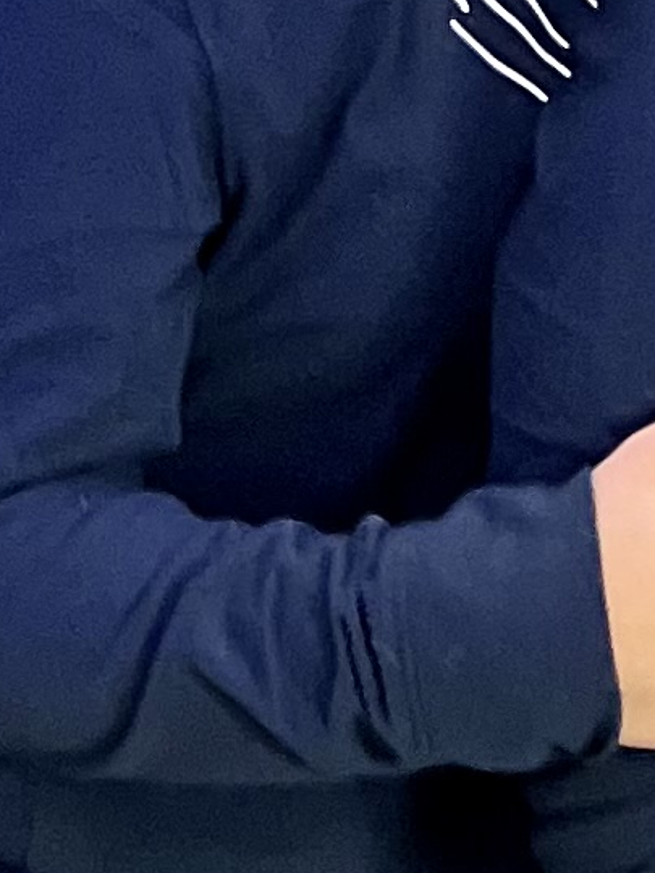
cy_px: 184
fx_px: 4894
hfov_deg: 7.3
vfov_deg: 10.2
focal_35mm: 194
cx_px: 1412
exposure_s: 1/30
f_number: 1.5
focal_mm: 5.7
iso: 640
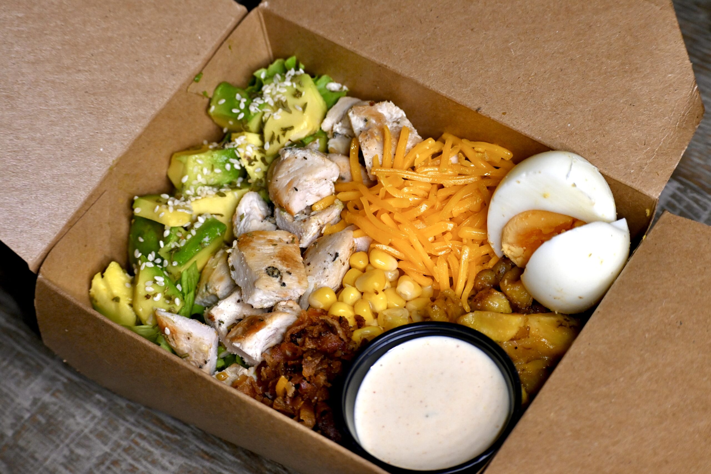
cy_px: 237
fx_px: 1807
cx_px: 356
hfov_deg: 22.3
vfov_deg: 14.9
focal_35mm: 92
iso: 1800
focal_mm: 61
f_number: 4.8
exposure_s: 1/125
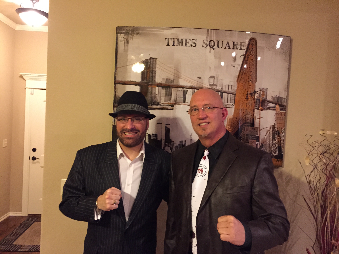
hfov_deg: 61.7
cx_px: 170
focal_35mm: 29
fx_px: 284
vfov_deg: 48.2
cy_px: 127
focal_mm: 4.15
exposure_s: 1/15
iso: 500
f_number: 2.2
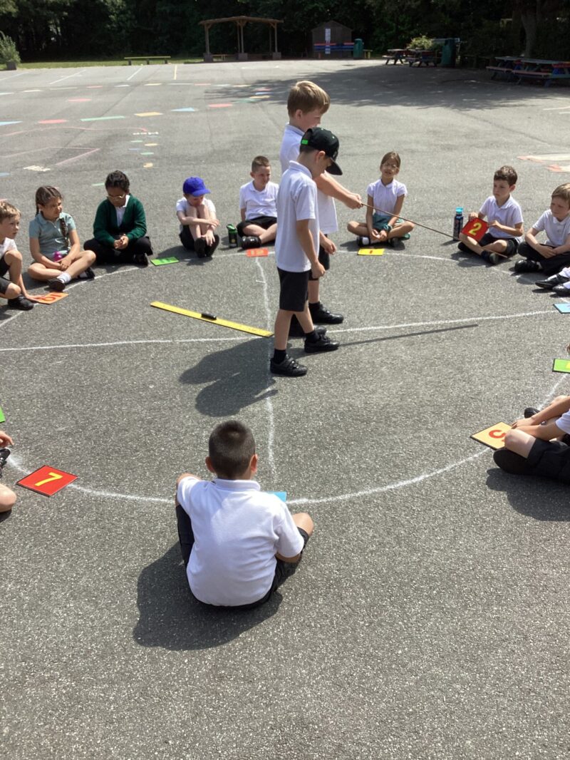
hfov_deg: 45.5
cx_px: 285
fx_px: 680
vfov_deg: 58.3
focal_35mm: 31
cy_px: 380
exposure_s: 1/1087
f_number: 2.4
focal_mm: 3.3
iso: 25
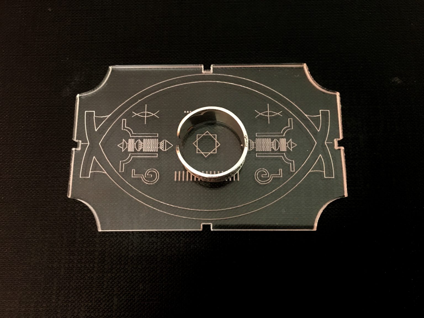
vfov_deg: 49.7
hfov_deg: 63.4
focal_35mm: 28
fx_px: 343
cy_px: 159
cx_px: 212
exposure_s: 1/17
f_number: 1.8
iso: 100
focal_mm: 3.99
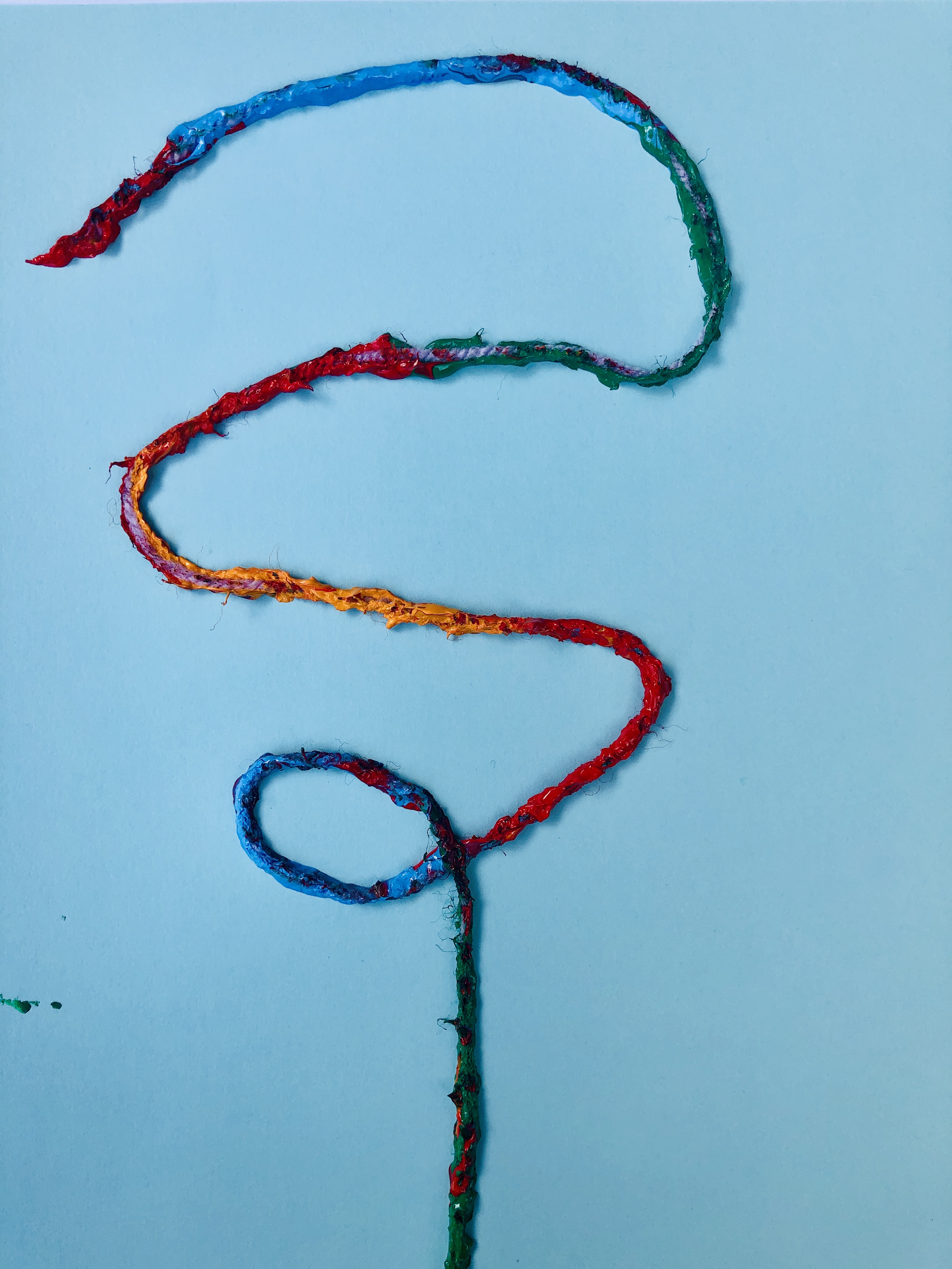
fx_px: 1027
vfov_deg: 63.4
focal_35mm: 28
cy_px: 634
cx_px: 476
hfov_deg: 49.7
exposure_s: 1/437
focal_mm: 3.99
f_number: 1.8
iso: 20
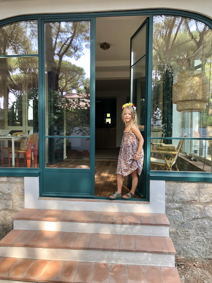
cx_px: 106
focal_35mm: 28
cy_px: 142
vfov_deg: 63.4
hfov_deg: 49.7
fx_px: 229
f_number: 1.8
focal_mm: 4
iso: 25
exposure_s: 1/120
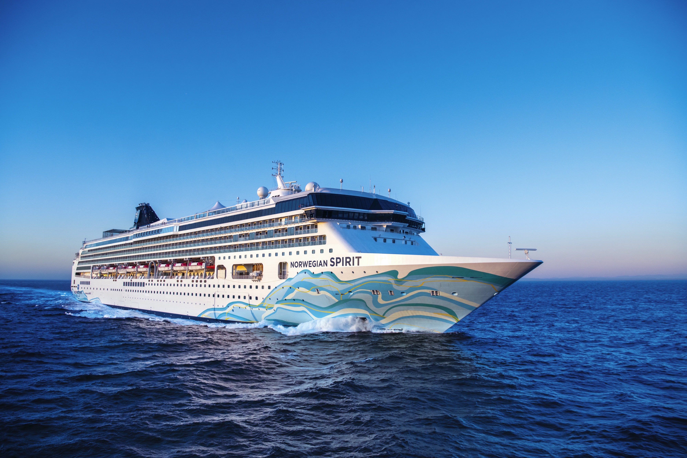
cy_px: 229
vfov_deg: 53.1
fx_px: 458
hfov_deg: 73.7
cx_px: 344
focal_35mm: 24
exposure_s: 1/800
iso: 800
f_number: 6.3
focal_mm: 24
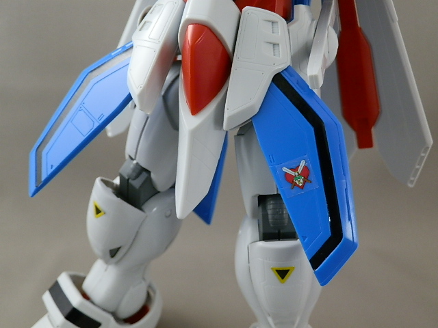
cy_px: 164
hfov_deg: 54.0
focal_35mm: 34
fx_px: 430
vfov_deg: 41.8
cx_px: 219
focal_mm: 6.17
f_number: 3.5
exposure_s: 1/8
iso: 200
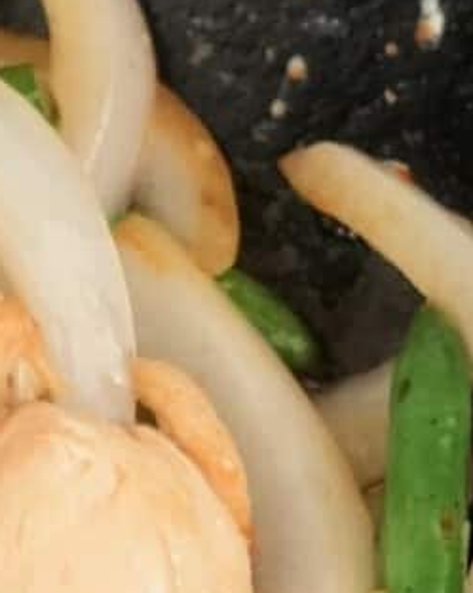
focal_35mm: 337
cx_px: -657
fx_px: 5911
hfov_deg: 4.5
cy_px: 737
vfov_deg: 5.7
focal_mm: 54.7
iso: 8000
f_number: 9
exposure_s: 1/200
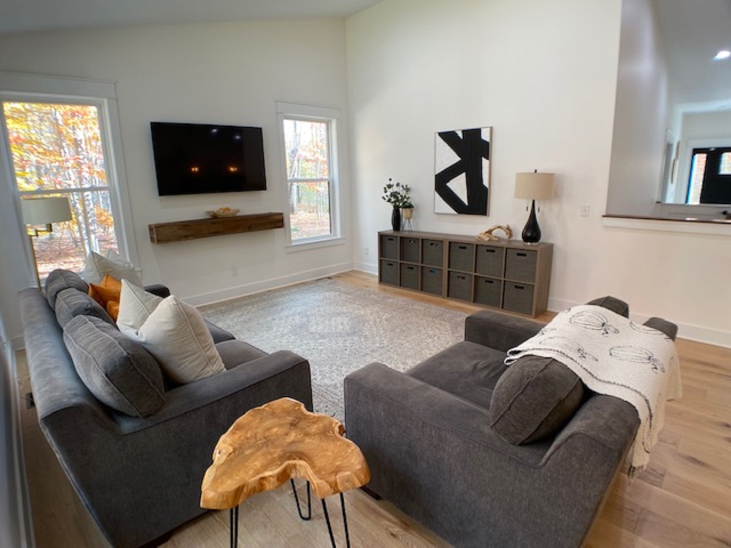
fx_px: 549
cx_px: 366
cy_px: 274
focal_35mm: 26
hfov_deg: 67.3
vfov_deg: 53.1
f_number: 1.8
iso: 100
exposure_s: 1/120
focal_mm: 4.25
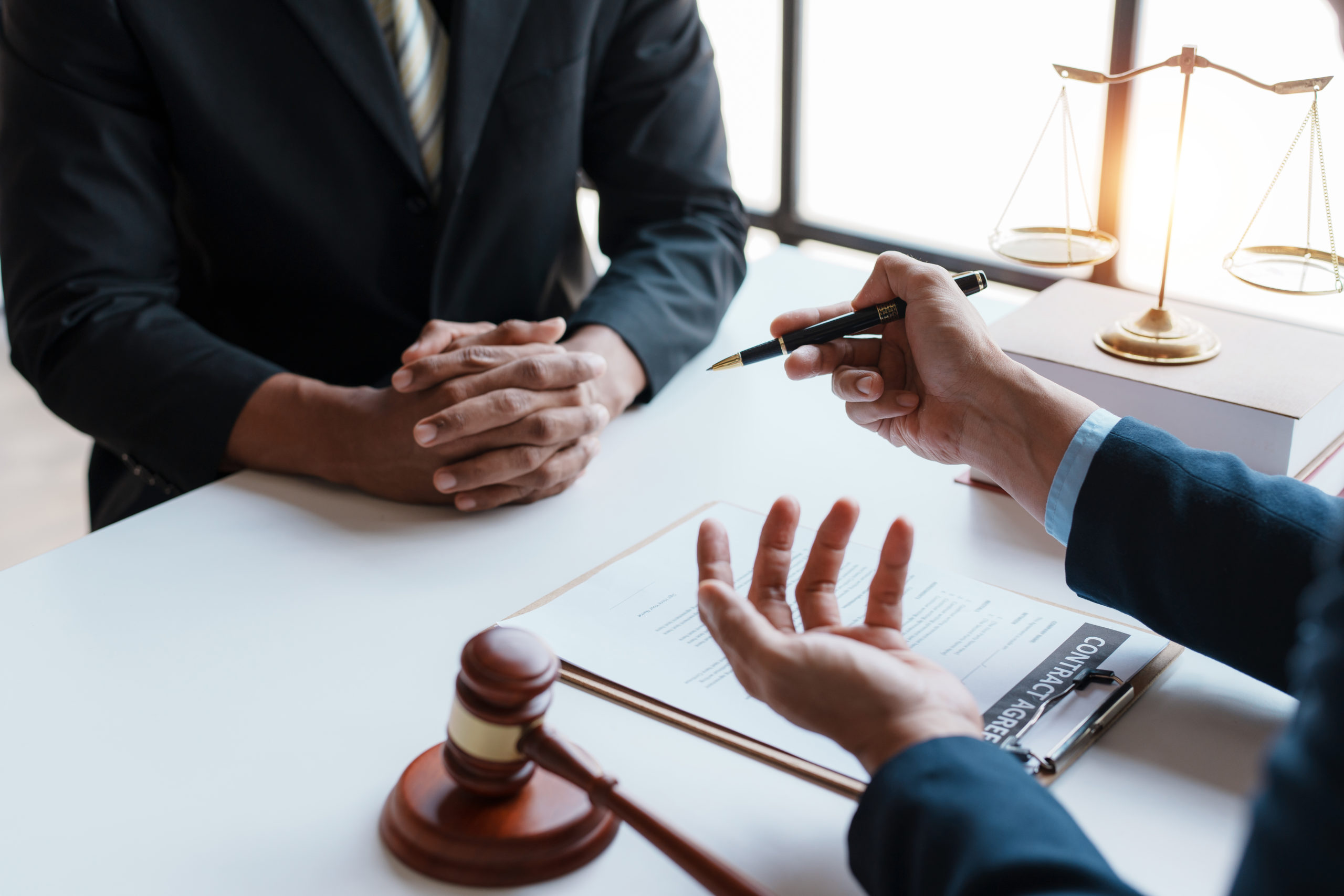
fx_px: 1867
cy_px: 448
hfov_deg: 39.6
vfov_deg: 27.0
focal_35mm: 50
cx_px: 672
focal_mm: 50
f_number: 2.8
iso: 250
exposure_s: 1/200
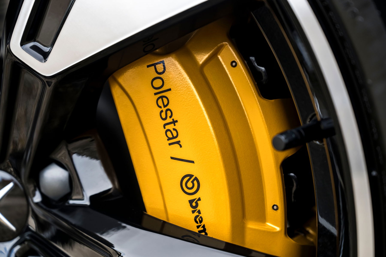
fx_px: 750
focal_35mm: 70
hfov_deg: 28.8
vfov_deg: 19.5
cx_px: 193
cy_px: 128
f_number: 4.5
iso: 800
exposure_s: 1/200
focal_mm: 70
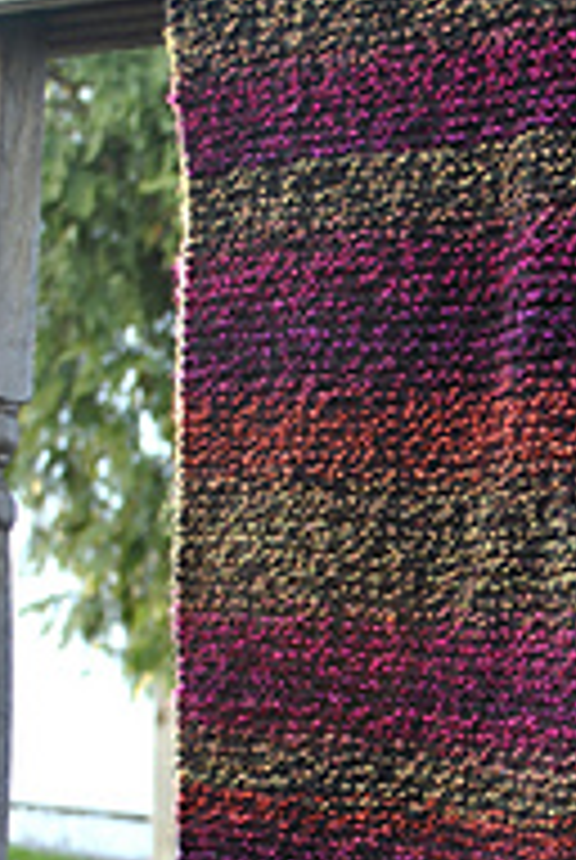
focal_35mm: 94
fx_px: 2248
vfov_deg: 21.3
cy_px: 725
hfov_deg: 14.2
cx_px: 691
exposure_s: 1/30
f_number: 4
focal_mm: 24
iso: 200
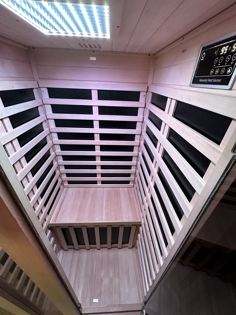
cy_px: 158
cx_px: 118
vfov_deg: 102.1
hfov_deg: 85.7
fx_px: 127
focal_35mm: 14
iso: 320
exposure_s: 1/94
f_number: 2.2
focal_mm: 2.22
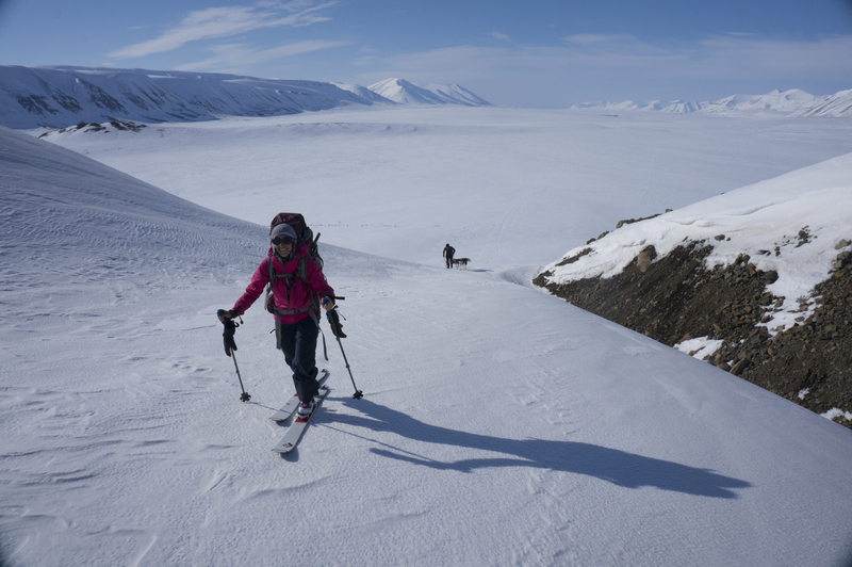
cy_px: 284
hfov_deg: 73.8
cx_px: 426
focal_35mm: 24
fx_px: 568
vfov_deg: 53.1
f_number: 13
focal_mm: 16
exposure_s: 1/1250
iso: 400
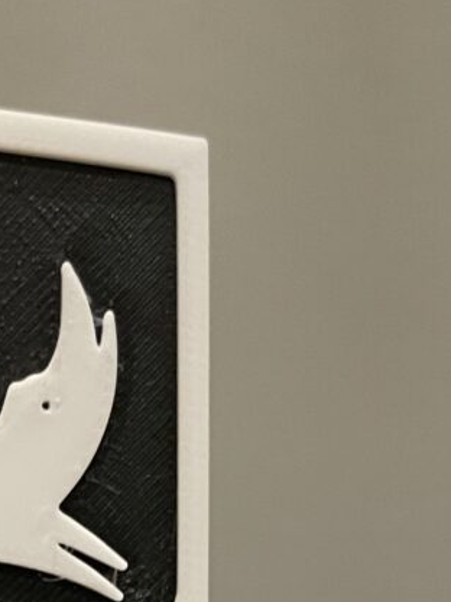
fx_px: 1668
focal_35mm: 96
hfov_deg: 15.1
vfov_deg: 17.8
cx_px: -7
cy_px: 959
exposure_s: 1/60
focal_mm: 4.2
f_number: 1.6
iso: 400
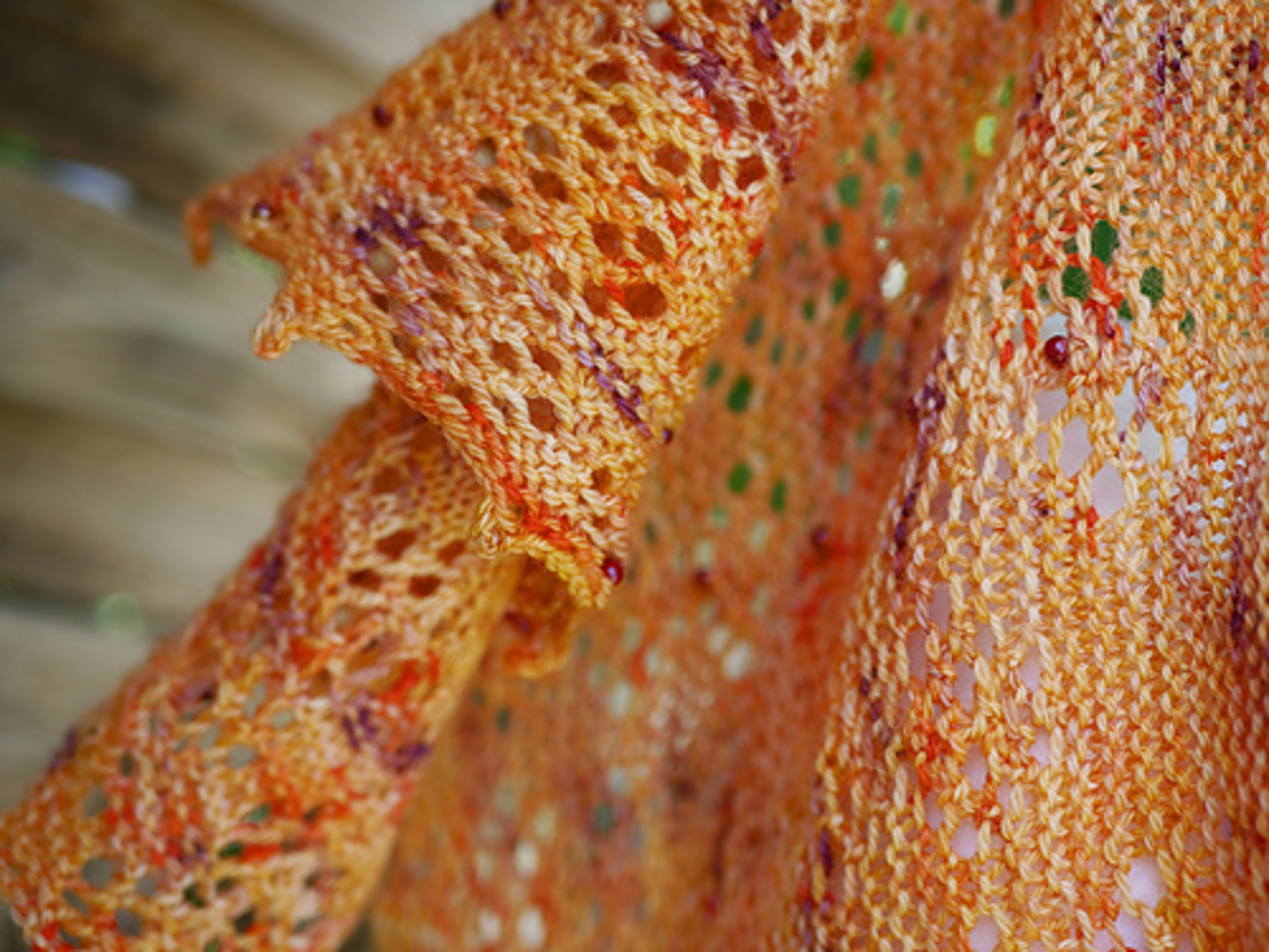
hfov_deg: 38.2
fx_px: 1833
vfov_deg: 29.1
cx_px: 634
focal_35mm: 50
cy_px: 476
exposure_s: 1/250
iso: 200
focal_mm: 25
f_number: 2.2
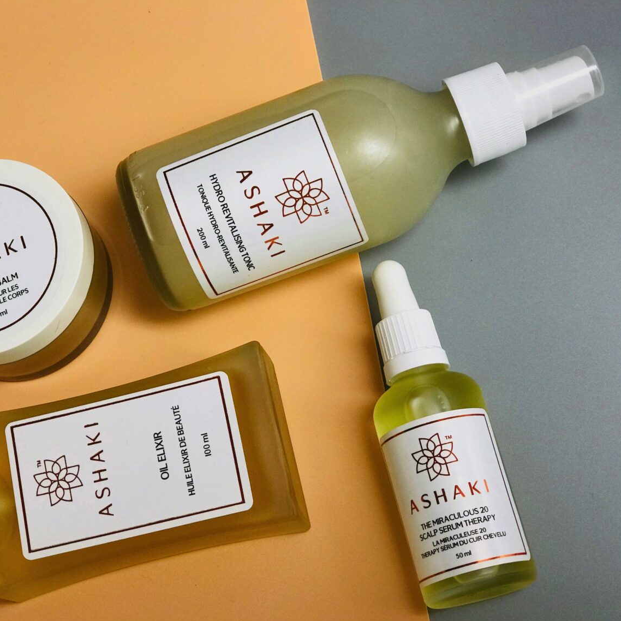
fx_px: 1380
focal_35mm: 68
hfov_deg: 25.3
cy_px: 313
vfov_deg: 25.4
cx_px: 252
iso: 80
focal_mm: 6.6
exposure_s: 1/50
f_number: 2.8
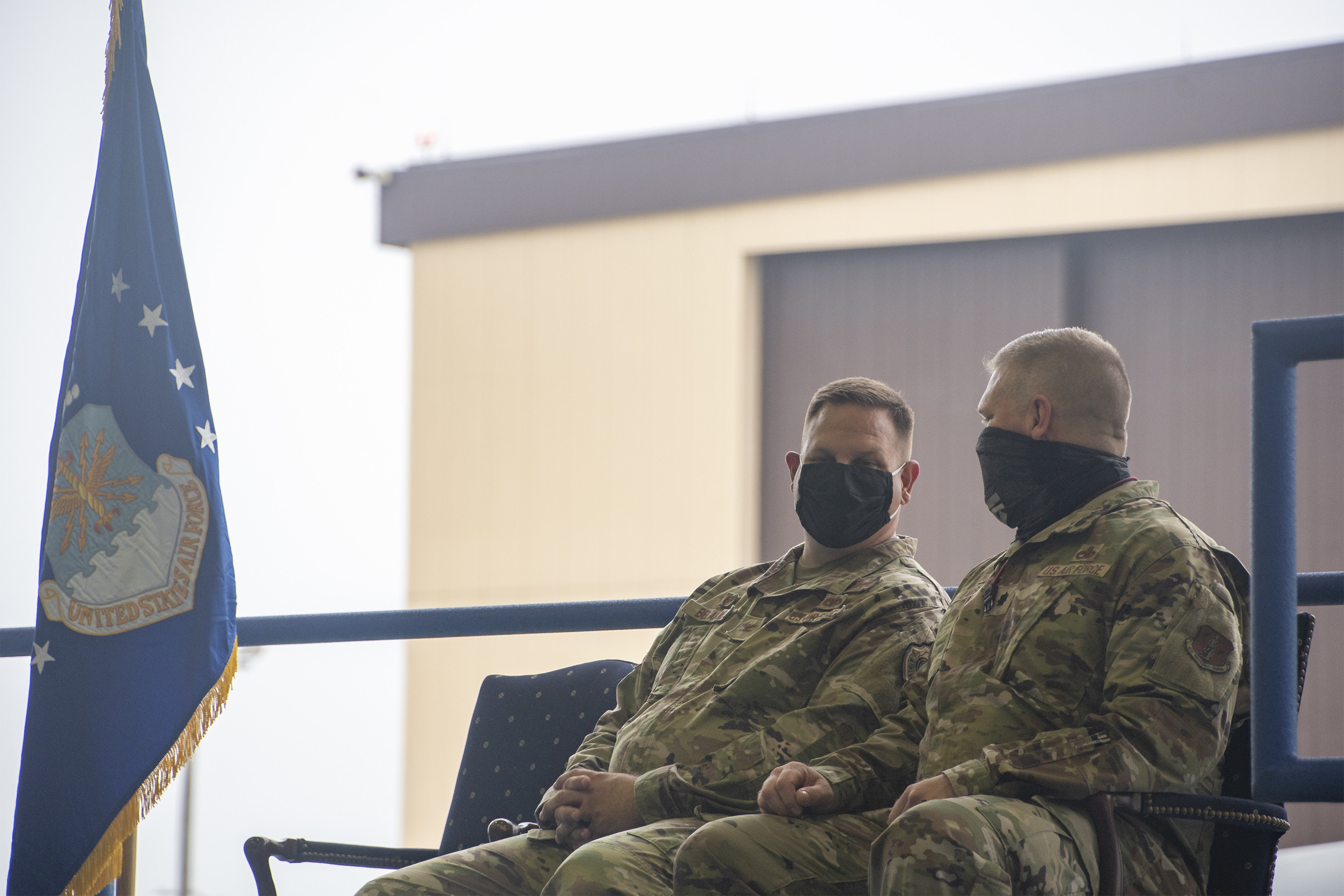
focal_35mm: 240
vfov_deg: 5.7
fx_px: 8959
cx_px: 672
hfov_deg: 8.6
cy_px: 448
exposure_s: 1/200
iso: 320
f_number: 6
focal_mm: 160
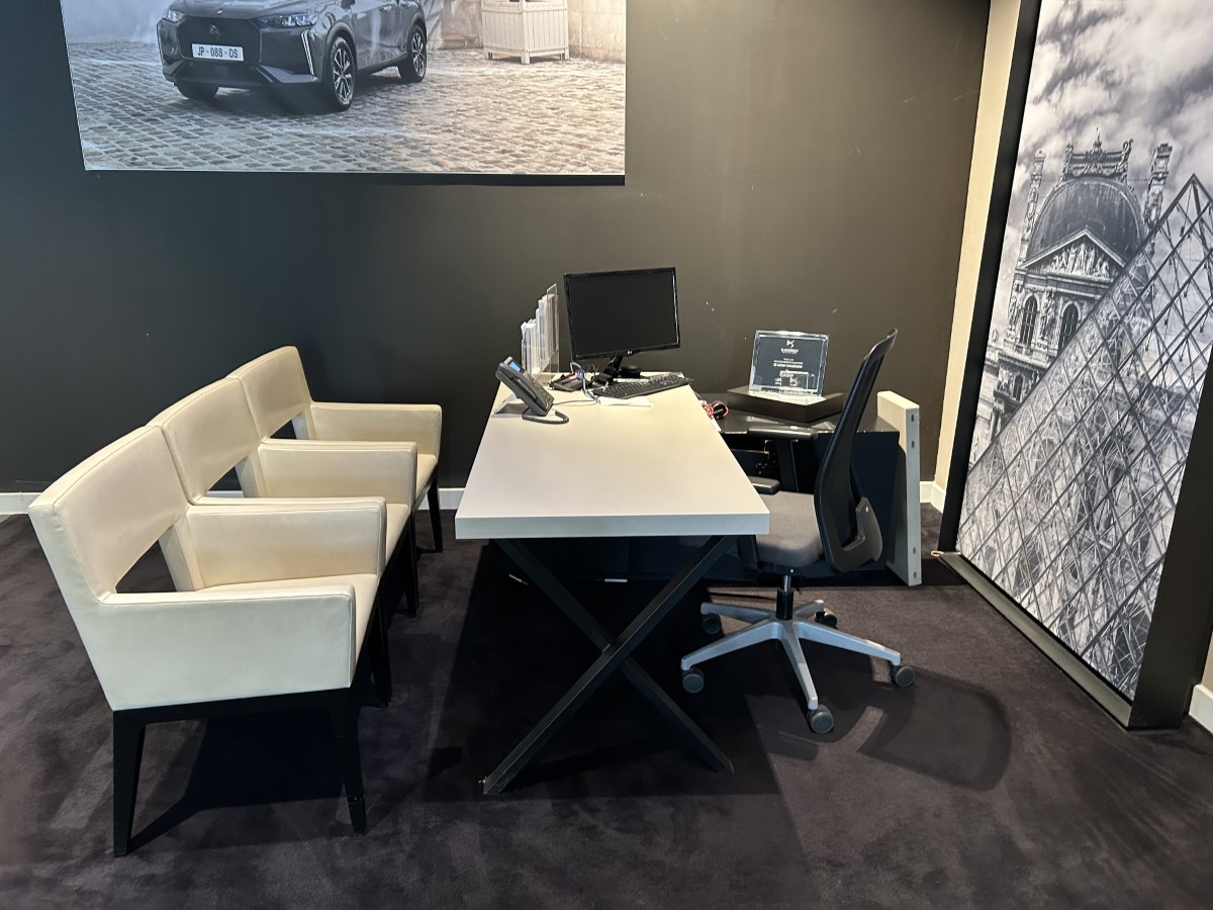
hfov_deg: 67.3
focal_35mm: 26
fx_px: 911
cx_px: 606
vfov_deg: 53.1
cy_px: 455
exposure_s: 1/50
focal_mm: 5.7
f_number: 1.5
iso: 250
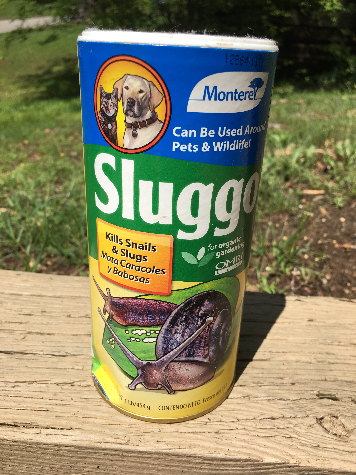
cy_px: 238
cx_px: 178
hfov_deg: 48.2
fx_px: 398
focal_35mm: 29
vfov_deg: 61.7
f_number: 2.2
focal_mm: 4.15
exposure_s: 1/1709
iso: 25
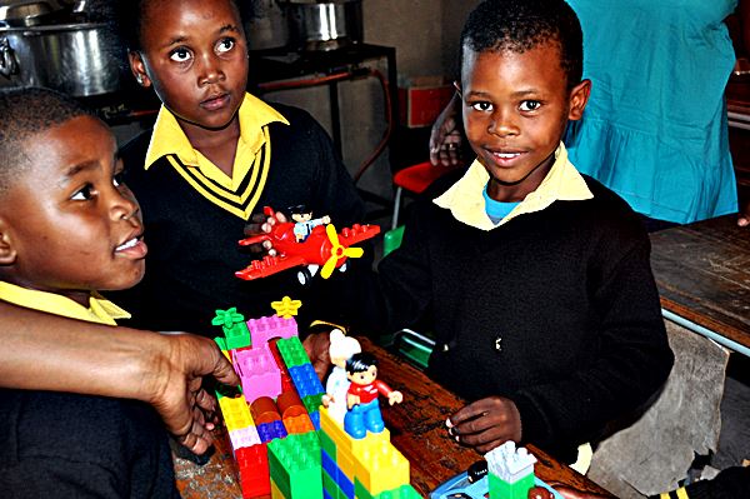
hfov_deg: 45.0
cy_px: 250
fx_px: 905
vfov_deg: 30.8
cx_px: 375
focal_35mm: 44
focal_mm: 29
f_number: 4.5
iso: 800
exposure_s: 1/60
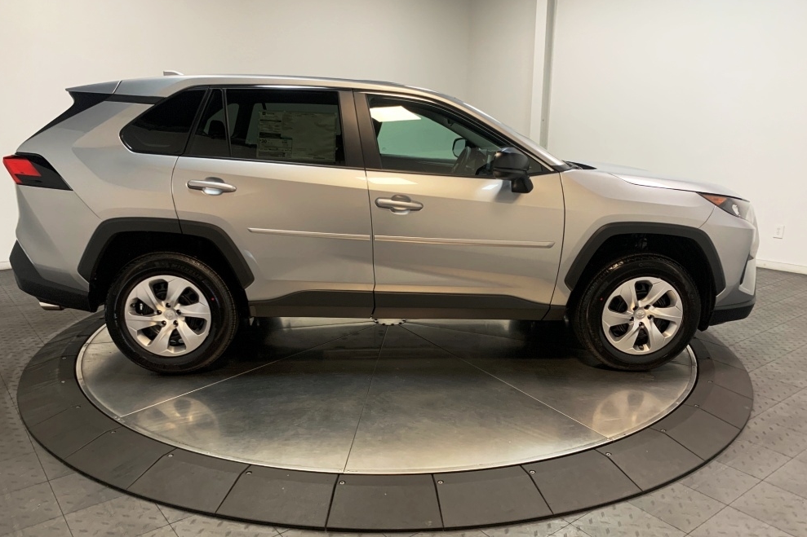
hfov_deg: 65.5
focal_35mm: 28
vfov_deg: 46.3
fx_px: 628
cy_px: 289
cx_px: 396
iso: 200
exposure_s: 1/60
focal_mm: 4.25
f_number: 1.8
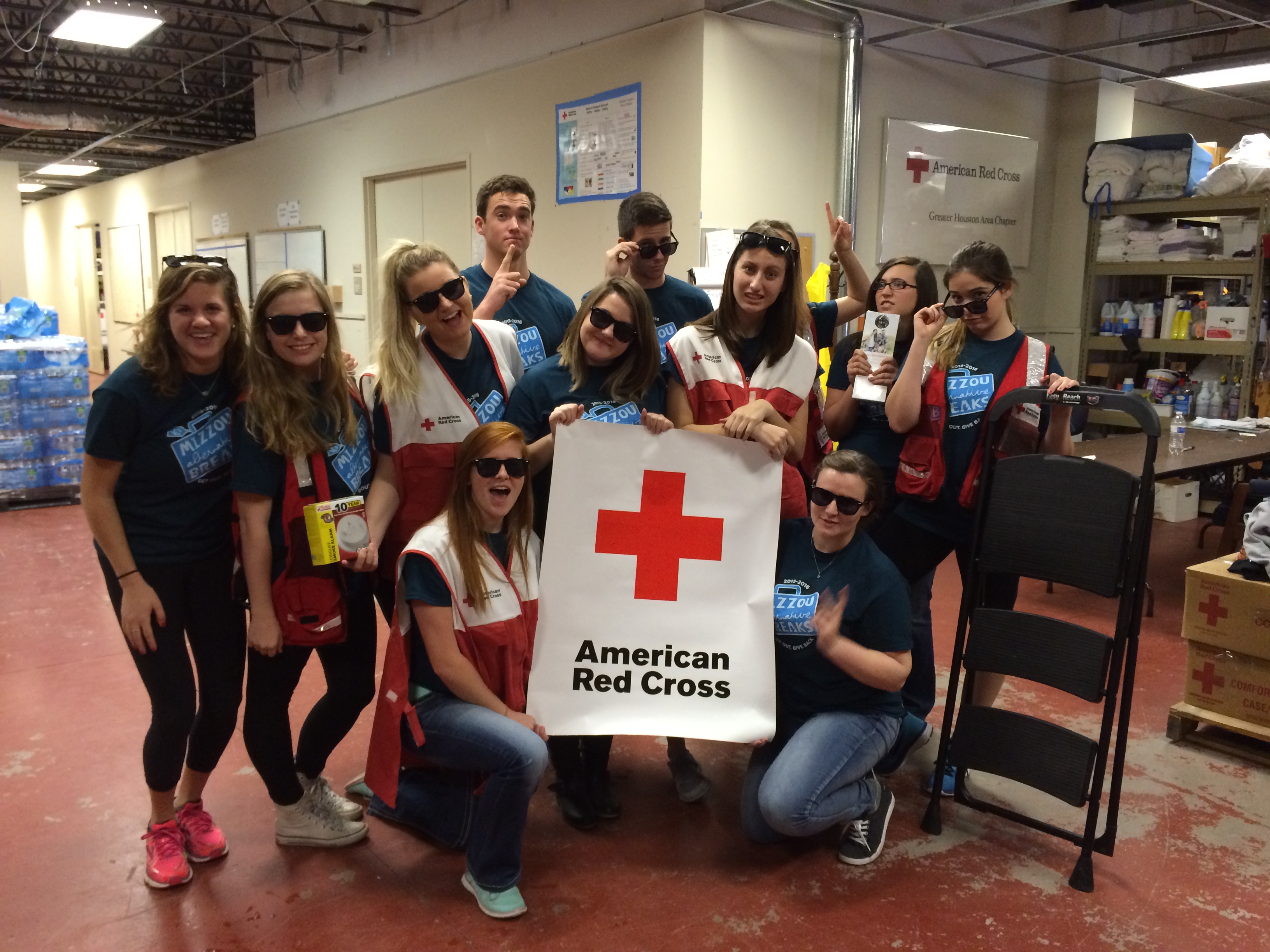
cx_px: 635
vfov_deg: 48.2
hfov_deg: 61.7
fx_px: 1064
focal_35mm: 29
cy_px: 476
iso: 200
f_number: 2.2
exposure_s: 1/30
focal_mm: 4.15
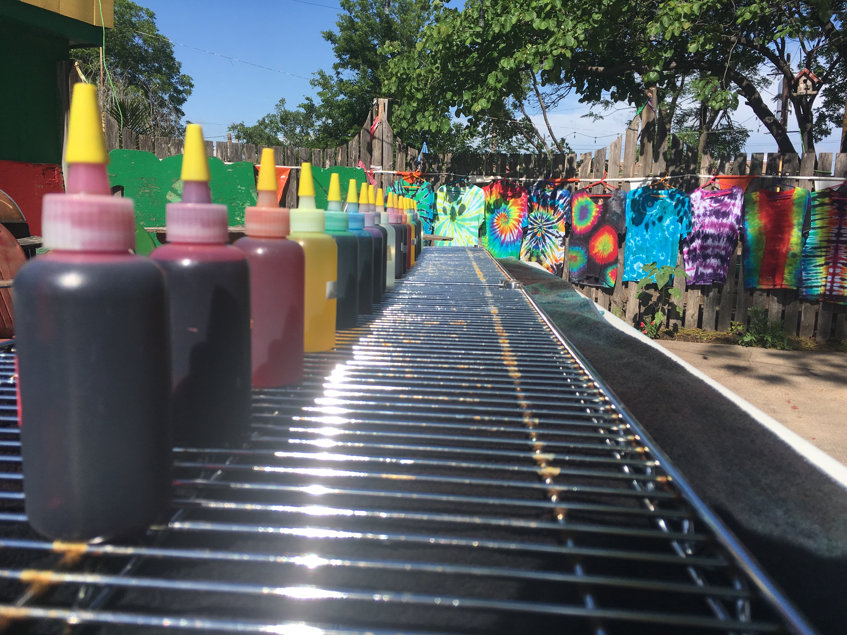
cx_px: 424
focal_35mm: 29
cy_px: 318
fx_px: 710
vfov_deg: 48.2
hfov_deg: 61.7
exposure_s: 1/2137
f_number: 2.2
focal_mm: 4.15
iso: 25
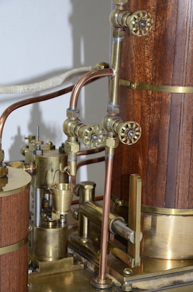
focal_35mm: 120
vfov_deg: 17.1
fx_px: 970
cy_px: 146
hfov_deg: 11.4
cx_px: 96
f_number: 13
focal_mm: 80
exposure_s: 1/60
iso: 800
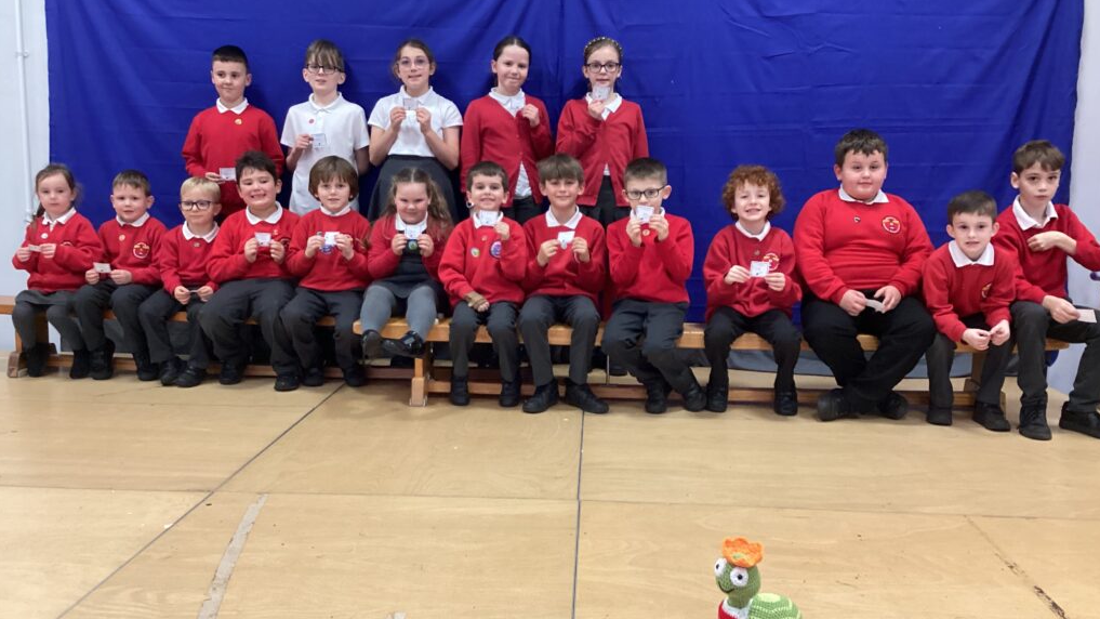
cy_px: 325
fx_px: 992
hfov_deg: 58.0
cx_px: 549
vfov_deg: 34.6
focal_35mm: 34
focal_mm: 3.3
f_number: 2.4
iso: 320
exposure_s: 1/40
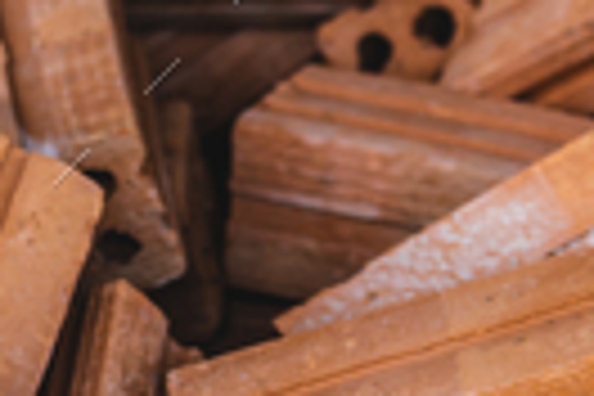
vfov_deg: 3.2
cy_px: -74
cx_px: -176
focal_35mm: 426
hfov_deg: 4.8
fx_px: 7028
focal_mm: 95
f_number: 4.5
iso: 200
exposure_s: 1/400
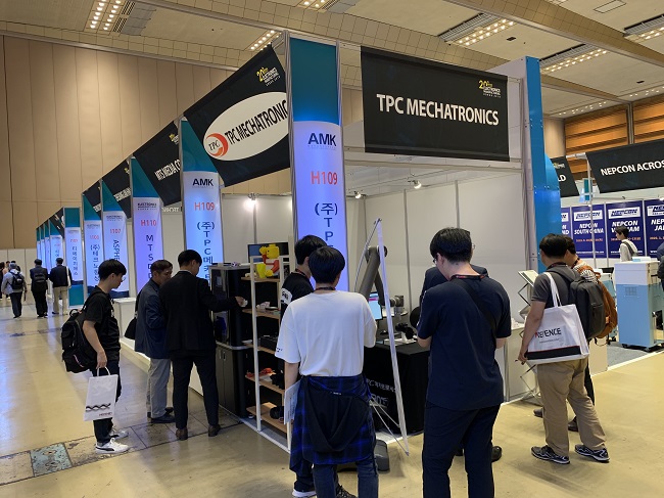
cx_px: 332
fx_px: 499
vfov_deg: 53.0
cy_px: 249
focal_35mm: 26
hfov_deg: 67.3
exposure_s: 1/60
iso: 50
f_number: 1.8
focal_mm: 4.25
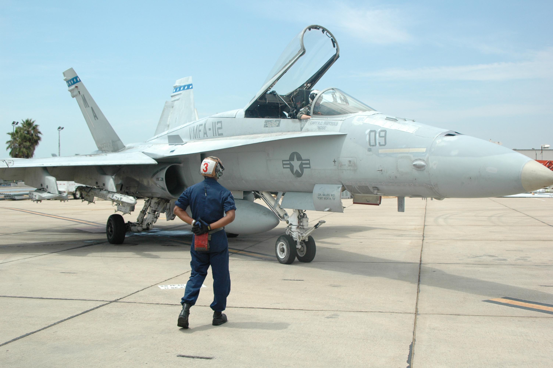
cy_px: 184
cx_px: 276
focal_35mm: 42
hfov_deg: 46.4
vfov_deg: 31.8
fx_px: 645
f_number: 5
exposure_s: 1/2000
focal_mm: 28
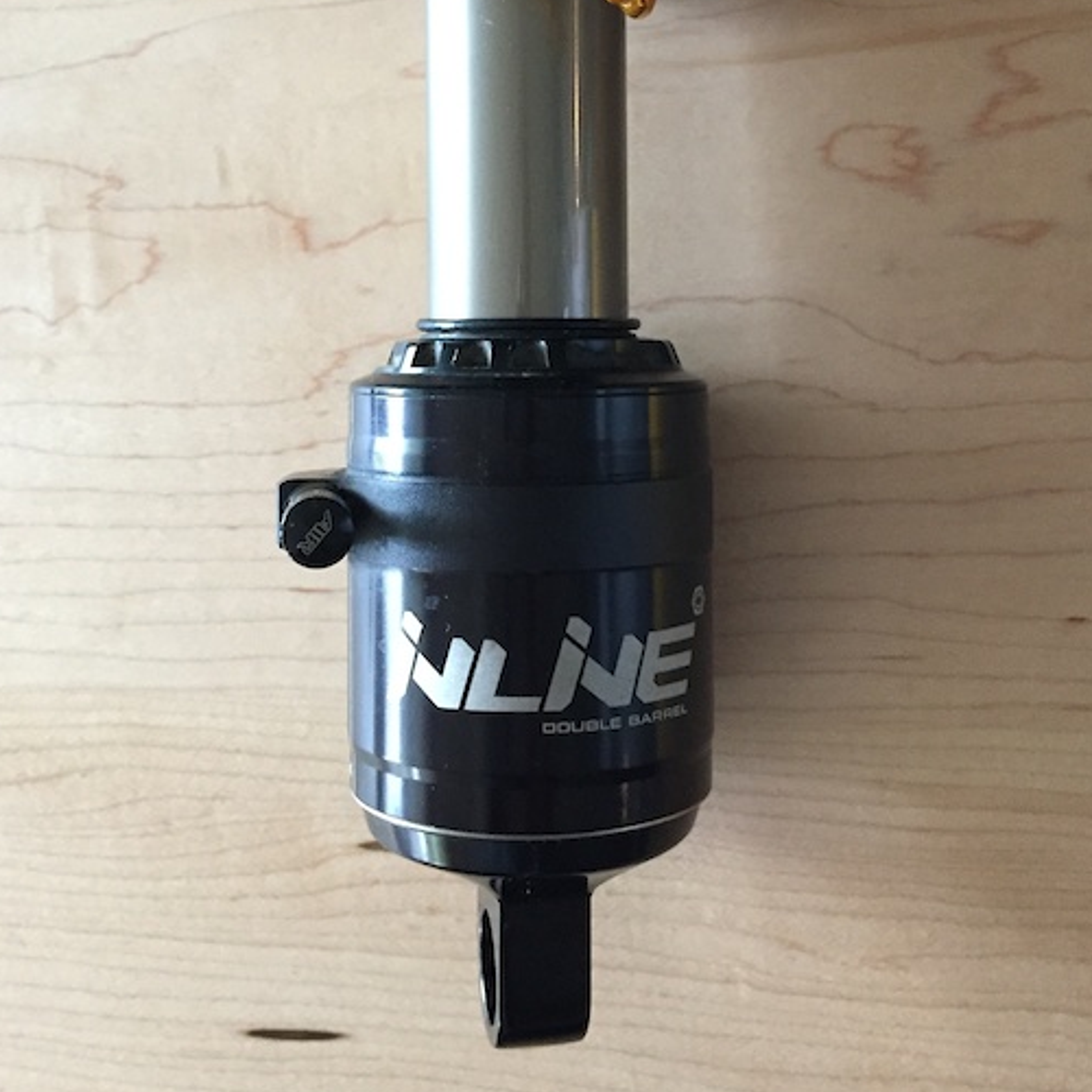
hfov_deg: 40.9
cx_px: 535
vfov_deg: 40.1
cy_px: 317
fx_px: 1463
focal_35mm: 41
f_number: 2.2
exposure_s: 1/20
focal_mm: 4.15
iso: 250
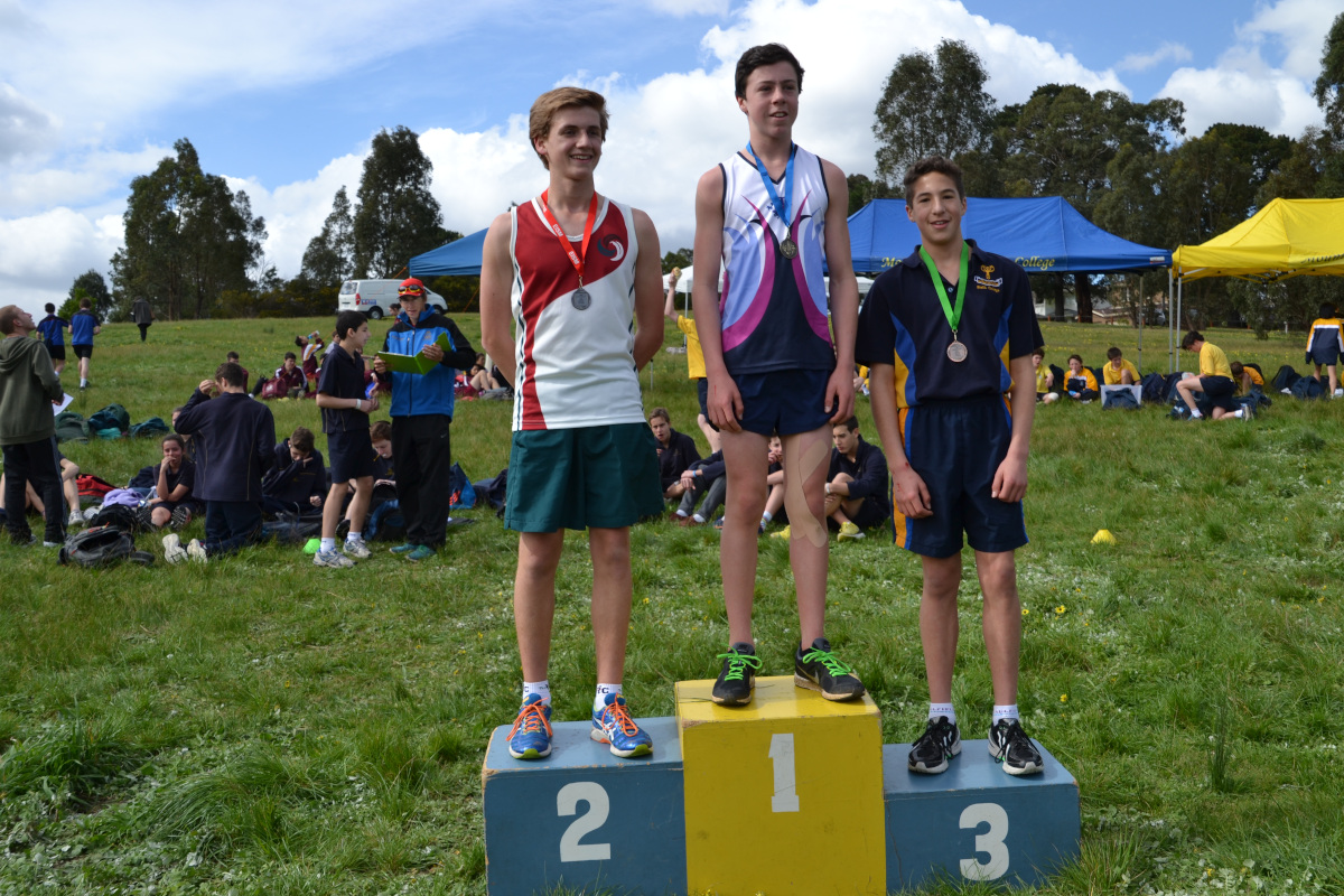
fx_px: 1400
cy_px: 448
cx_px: 672
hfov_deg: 51.3
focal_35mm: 38
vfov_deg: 35.5
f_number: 8
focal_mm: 25
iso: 100
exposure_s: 1/250
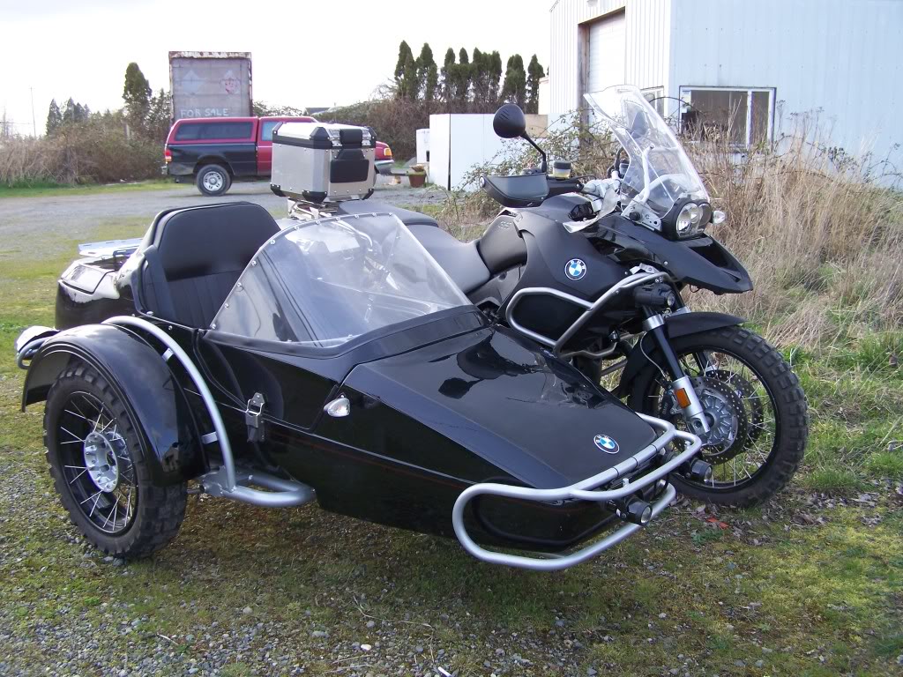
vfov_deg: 37.7
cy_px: 338
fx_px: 991
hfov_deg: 49.0
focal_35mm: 38
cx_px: 452
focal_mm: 6.3
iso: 64
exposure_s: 1/80
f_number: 2.8
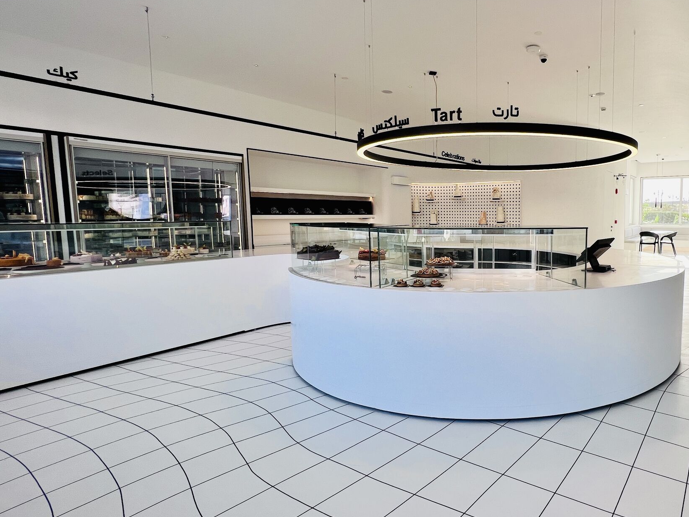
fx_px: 378
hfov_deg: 79.7
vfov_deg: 68.7
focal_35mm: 19
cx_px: 496
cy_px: 251
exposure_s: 1/305
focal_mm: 1.57
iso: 32
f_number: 1.8
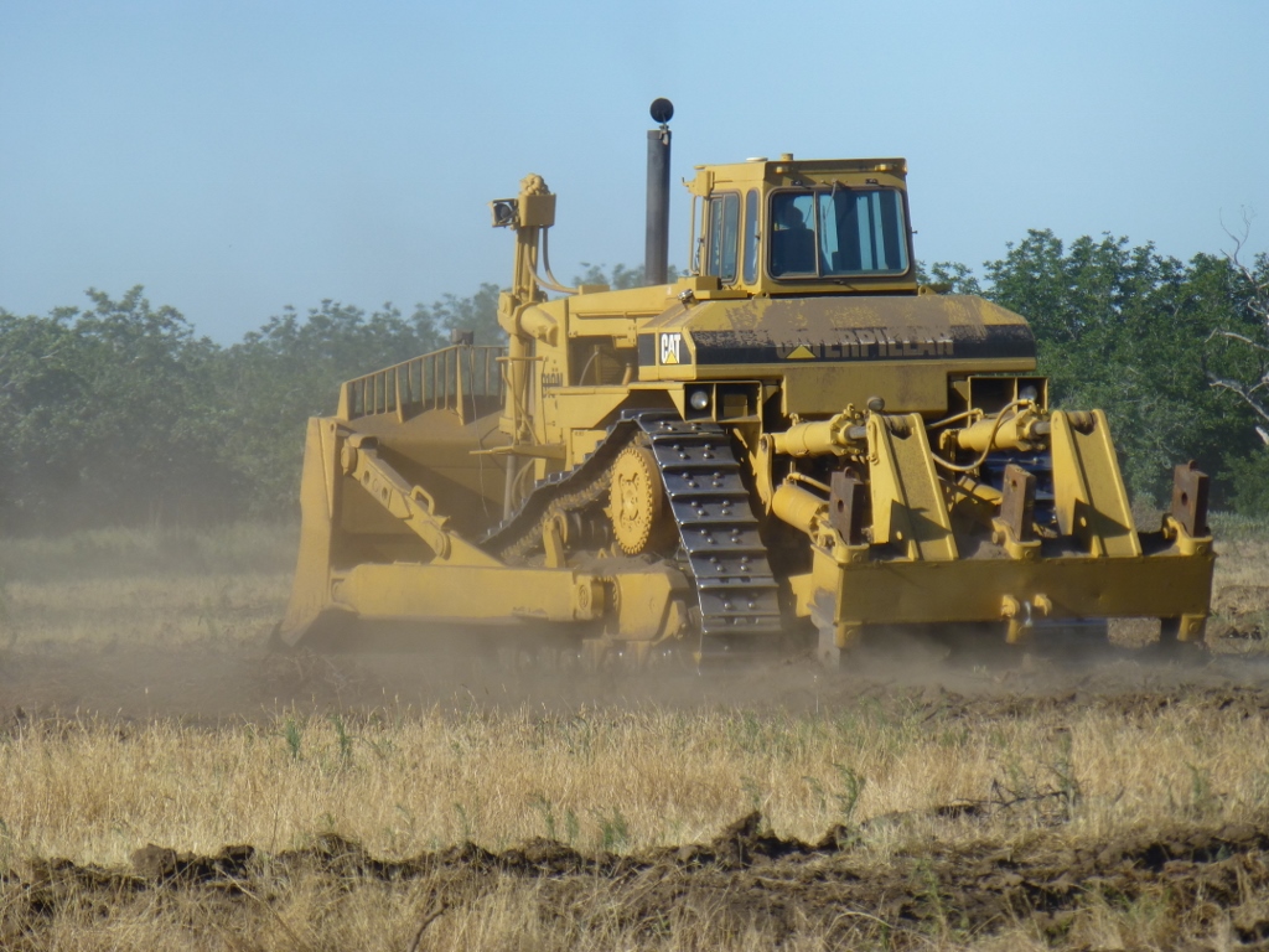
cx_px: 634
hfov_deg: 5.9
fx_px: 12318
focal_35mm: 336
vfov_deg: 4.4
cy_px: 476
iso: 100
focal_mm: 60
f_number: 5.9
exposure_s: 1/500
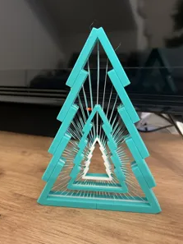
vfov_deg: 52.6
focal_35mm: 35
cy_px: 122
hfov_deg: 40.4
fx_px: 247
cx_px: 66
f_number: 1.6
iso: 640
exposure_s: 1/33
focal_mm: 5.1
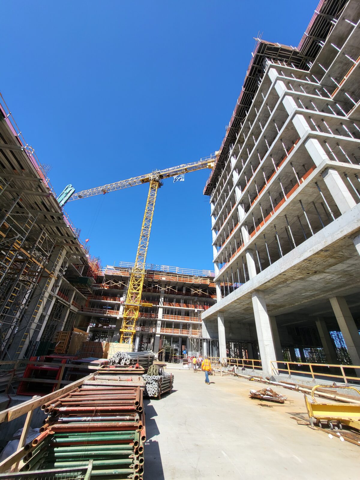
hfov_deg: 89.9
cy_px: 240
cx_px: 180
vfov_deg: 106.2
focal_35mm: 13
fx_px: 180
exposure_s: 1/711
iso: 32
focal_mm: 1.74
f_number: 2.2
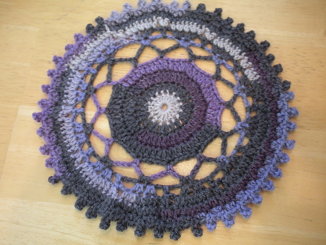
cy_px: 122
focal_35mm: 35
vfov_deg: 40.7
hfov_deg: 52.6
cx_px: 163
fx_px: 330
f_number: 3.5
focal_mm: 6.3
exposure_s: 1/33
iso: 400
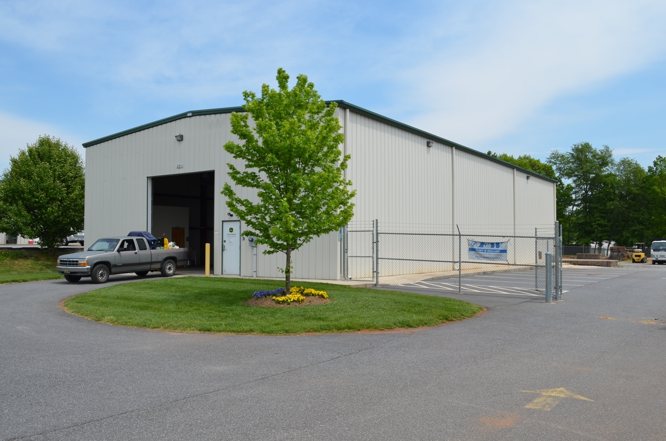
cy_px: 220
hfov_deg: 57.3
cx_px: 333
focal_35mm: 33
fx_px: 609
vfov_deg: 39.8
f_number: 8
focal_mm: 22
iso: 100
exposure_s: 1/250
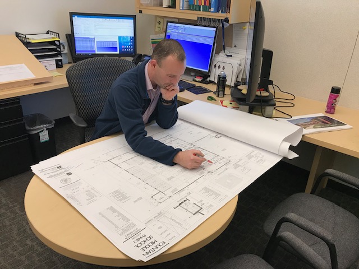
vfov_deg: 49.7
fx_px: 290
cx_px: 180
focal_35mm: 28
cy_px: 134
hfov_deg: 63.4
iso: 25
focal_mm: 3.99
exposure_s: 1/30
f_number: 1.8
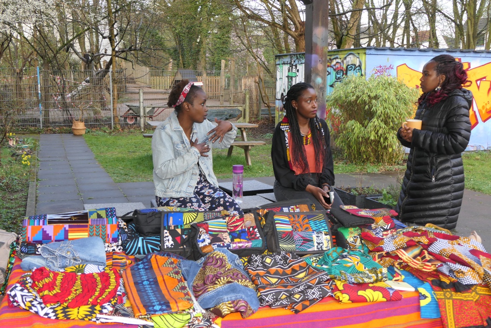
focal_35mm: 40
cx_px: 246
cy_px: 164
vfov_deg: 33.4
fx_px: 546
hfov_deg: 48.5
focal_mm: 14.6
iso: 500
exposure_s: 1/125
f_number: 3.4
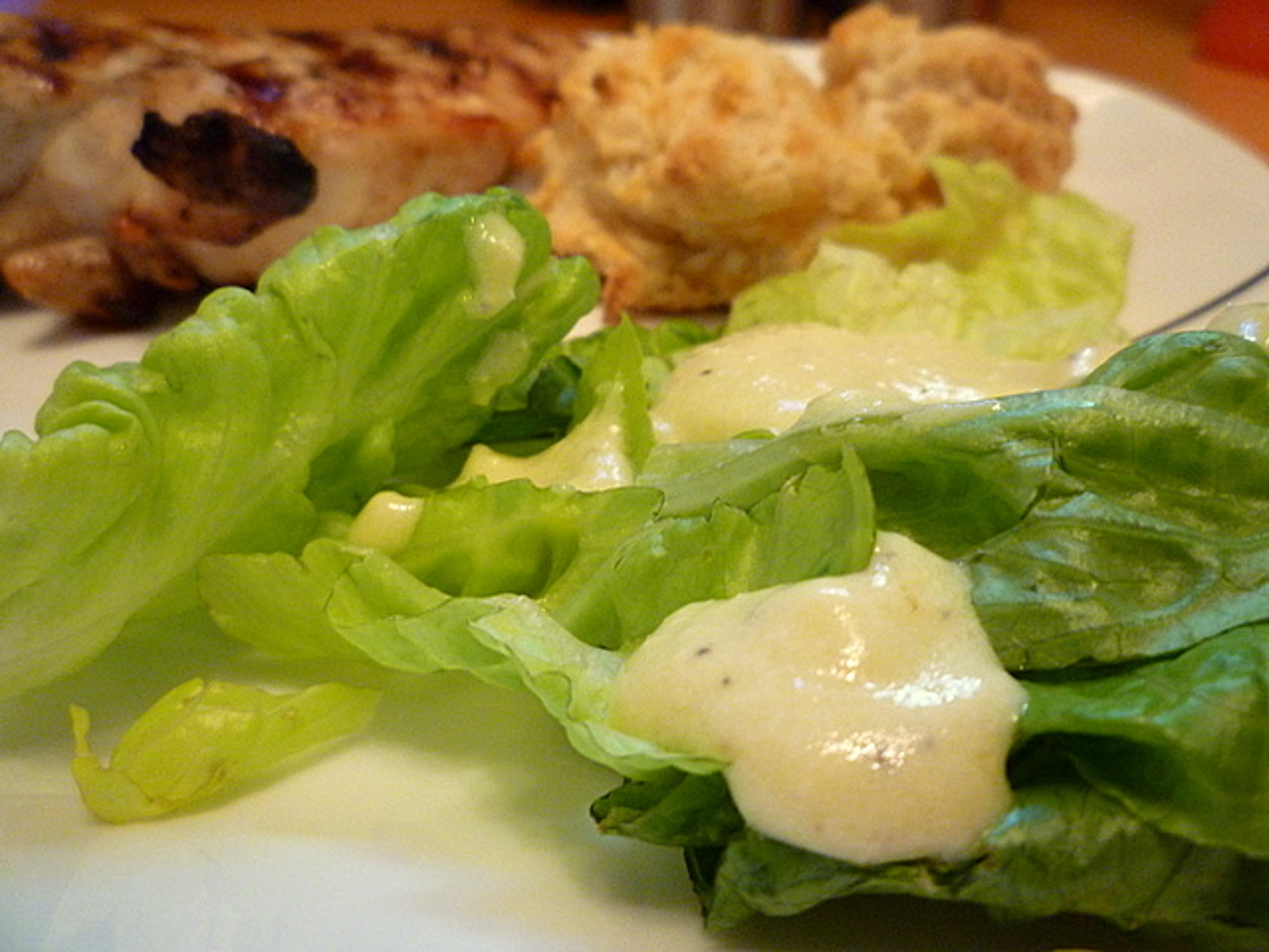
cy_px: 476
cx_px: 634
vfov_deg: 48.2
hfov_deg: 61.7
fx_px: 1063
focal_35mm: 29
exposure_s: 1/30
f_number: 3.3
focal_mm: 5.2
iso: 400
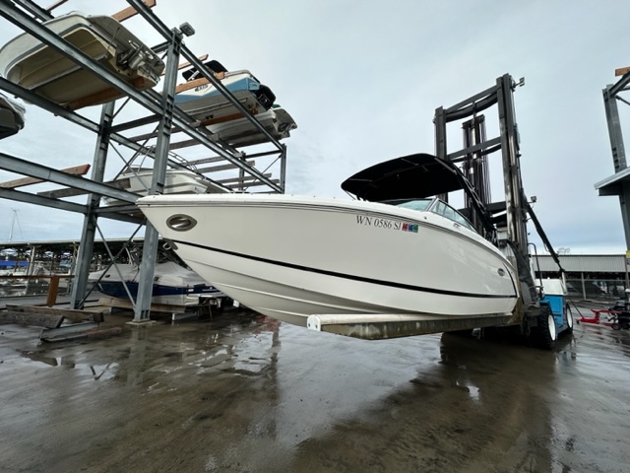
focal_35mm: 14
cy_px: 236
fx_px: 255
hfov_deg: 102.1
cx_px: 315
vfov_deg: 85.7
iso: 50
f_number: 2.2
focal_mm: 2.22
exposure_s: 1/1135
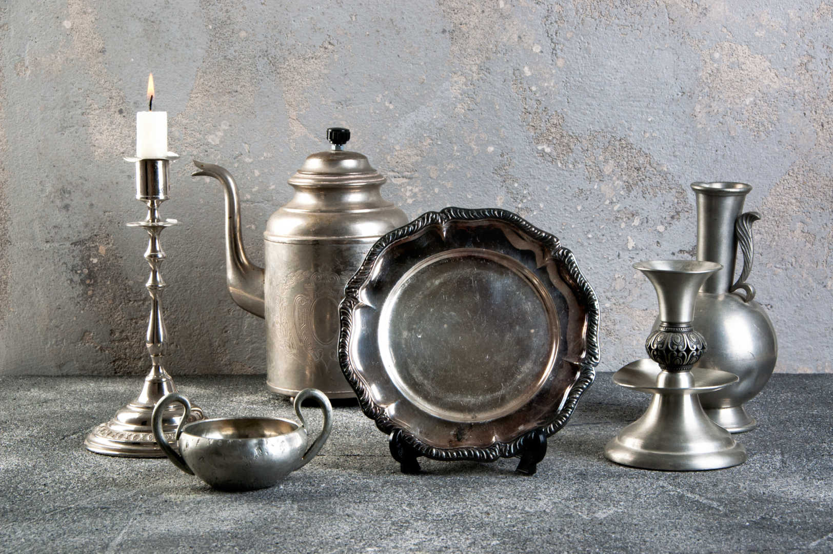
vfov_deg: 13.0
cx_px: 416
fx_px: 2428
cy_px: 277
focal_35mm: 105
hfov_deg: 19.5
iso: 200
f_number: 13
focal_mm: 70
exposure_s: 1/350
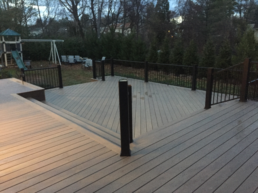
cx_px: 129
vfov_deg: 48.2
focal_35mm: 29
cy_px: 96
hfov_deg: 61.7
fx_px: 216
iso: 640
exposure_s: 1/15
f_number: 2.2
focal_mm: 4.15
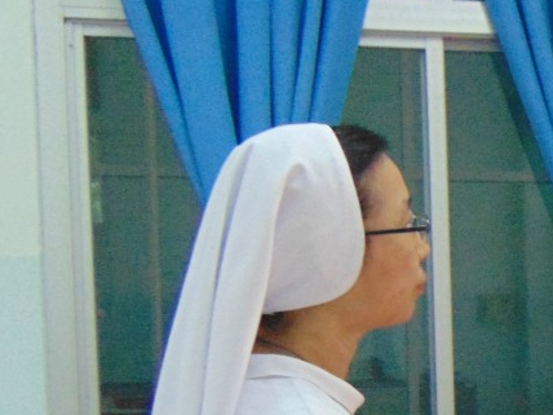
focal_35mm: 101
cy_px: 399
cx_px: 840
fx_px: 1614
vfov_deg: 14.4
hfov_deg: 17.4
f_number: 3.1
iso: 400
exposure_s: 1/25
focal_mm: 5.4
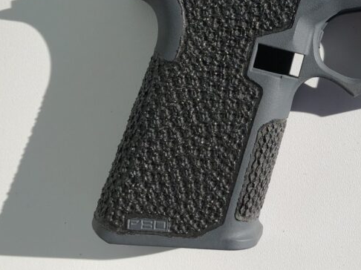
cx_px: 331
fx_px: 615
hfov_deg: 31.1
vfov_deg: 24.1
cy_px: 28
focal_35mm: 59
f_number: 1.8
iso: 20
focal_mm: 3.99
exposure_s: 1/2825
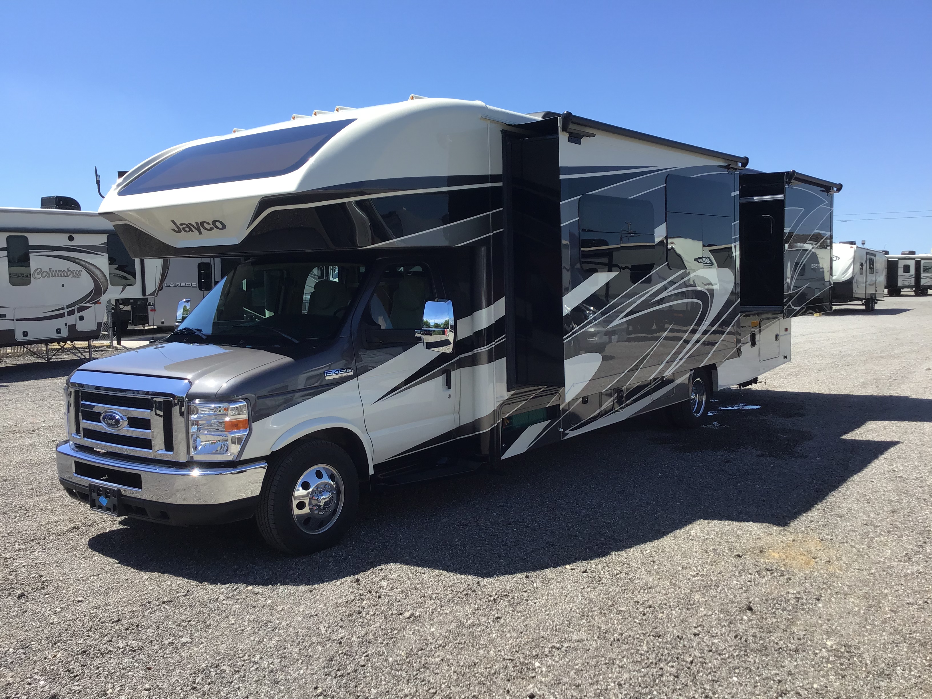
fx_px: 835
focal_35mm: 31
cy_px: 350
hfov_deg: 58.4
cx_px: 466
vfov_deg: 45.4
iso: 25
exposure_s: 1/791
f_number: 2.4
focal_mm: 3.3
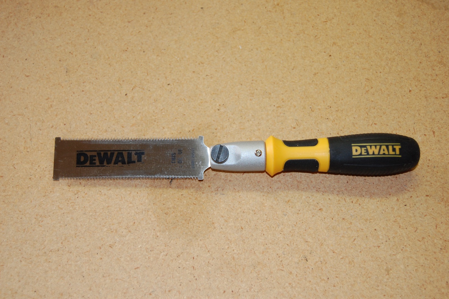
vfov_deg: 28.0
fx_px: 598
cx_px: 224
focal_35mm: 48
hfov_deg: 41.1
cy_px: 150
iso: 400
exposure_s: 1/60
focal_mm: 32
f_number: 4.5
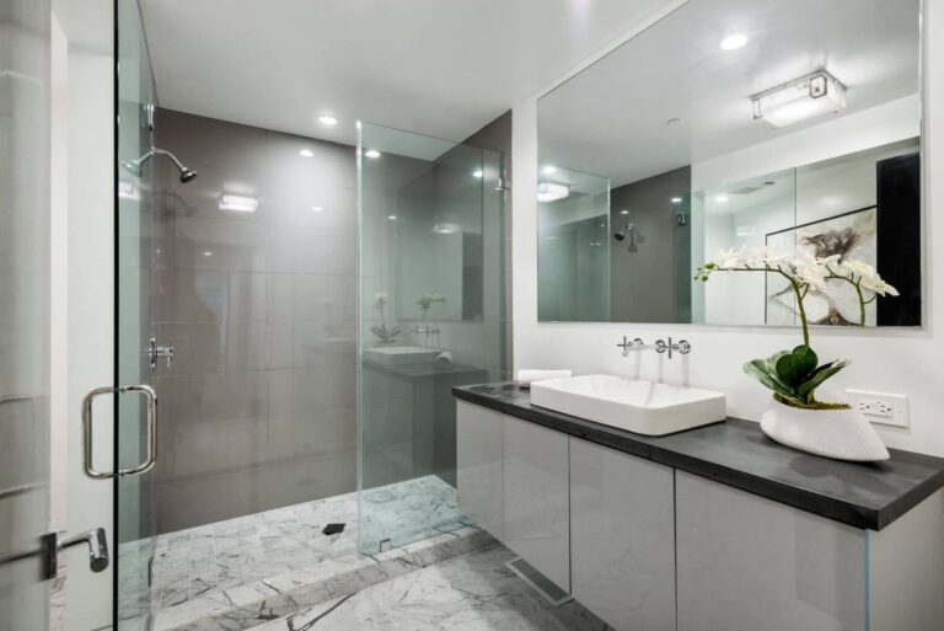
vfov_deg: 70.5
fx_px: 446
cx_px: 472
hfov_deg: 93.2
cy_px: 316
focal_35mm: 17
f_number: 10
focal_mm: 17
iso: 100
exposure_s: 1/20
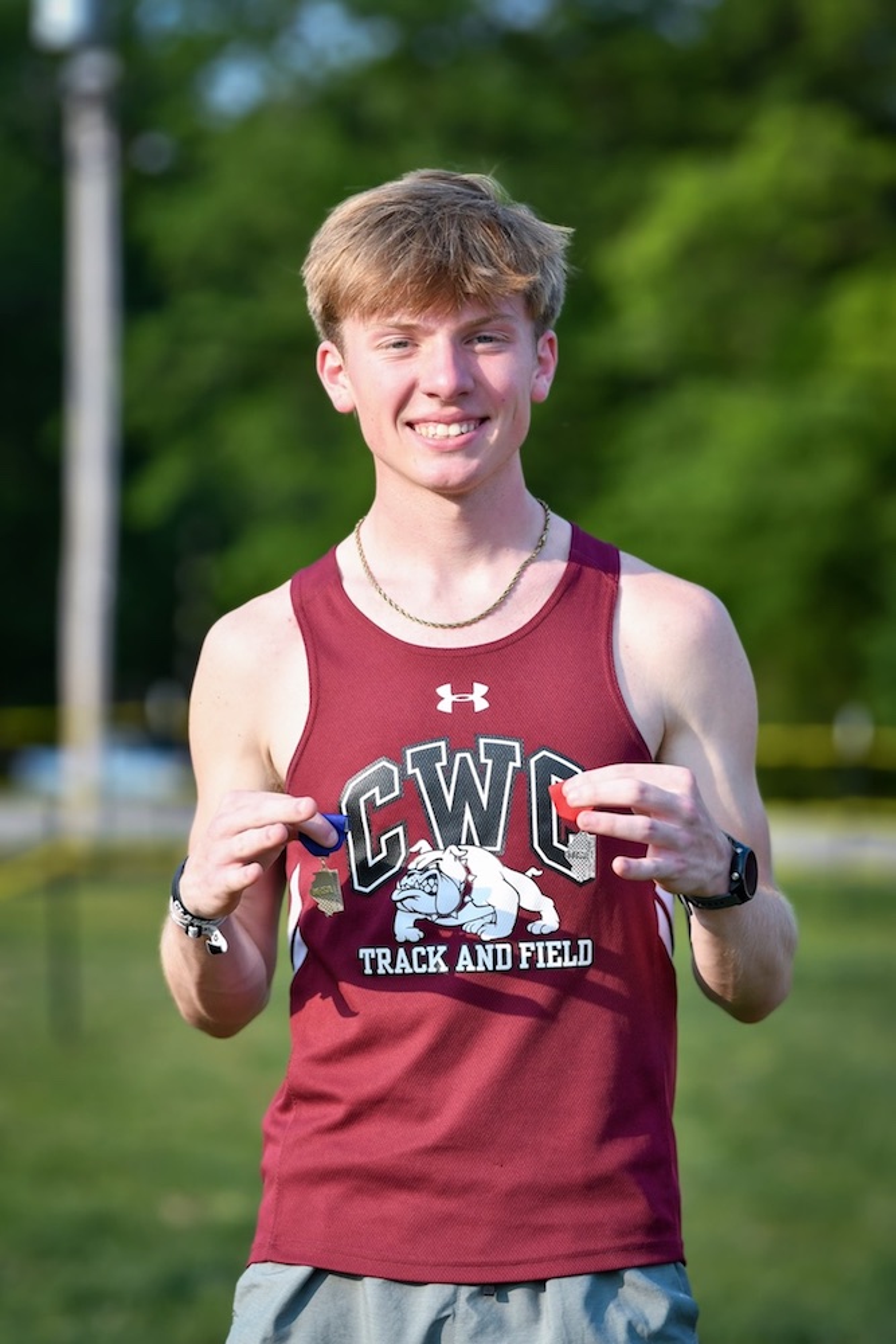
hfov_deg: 7.6
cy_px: 672
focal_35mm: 180
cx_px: 448
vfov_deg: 11.4
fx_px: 6717
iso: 450
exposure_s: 1/4000
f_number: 2.8
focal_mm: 120
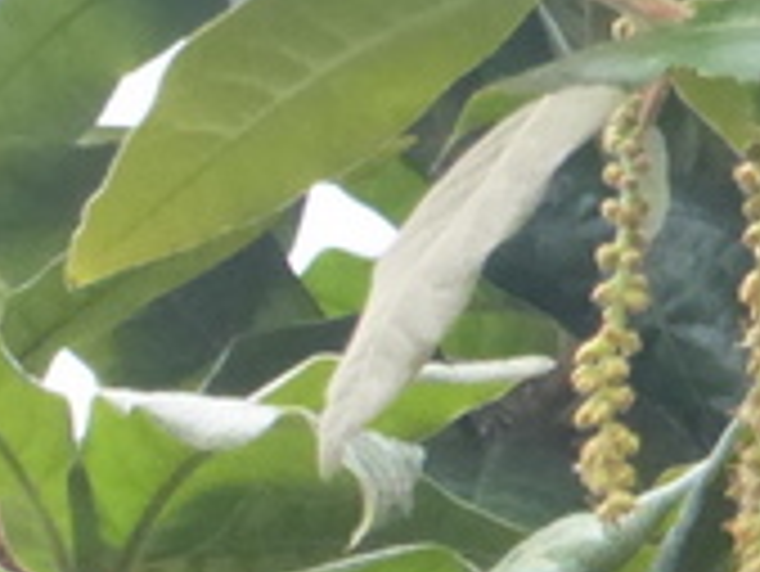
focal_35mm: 1444
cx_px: 1929
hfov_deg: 1.4
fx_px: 31726
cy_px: -81
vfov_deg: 1.0
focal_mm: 38.4
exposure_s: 1/125
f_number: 5.6
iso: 800
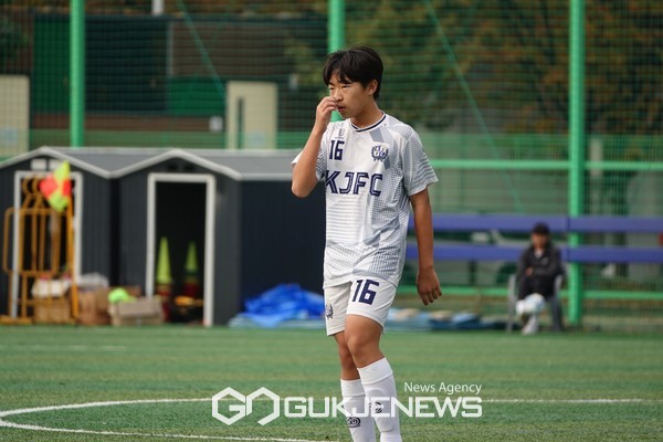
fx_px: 11031
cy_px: 221
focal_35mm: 599
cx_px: 332
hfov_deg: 3.4
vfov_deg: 2.3
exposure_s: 1/250
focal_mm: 219.82
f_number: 4
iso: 250
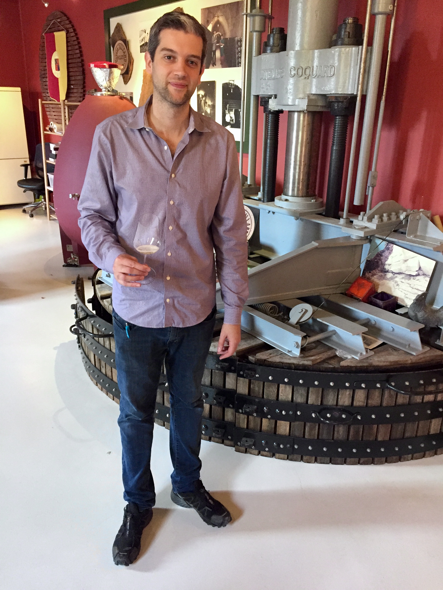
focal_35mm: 29
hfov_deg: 48.2
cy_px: 295
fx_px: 495
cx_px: 222
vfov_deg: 61.7
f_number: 2.2
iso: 250
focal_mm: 4.15
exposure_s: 1/33
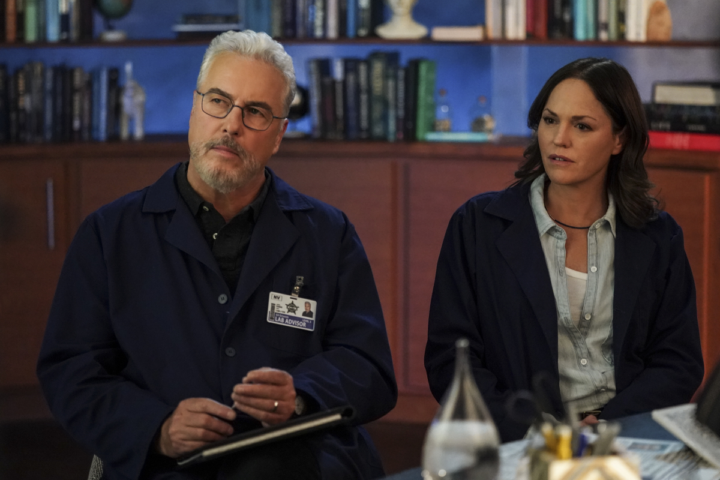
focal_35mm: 86
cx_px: 360
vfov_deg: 15.9
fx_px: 1720
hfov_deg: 23.6
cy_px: 240
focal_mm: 86
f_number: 2.8
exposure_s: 1/80
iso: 6400
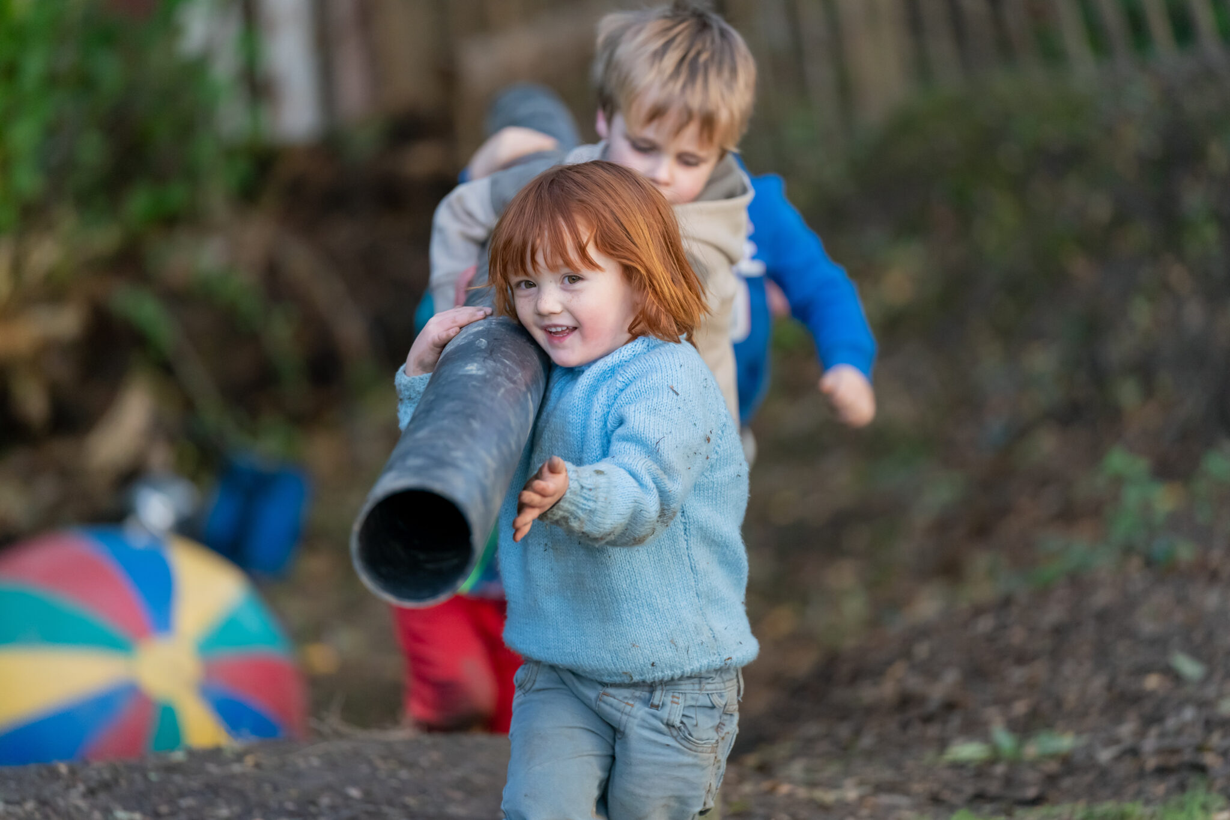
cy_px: 410
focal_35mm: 186
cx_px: 615
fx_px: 6354
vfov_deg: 7.4
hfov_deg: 11.1
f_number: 2.8
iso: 3200
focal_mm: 186
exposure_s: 1/1600
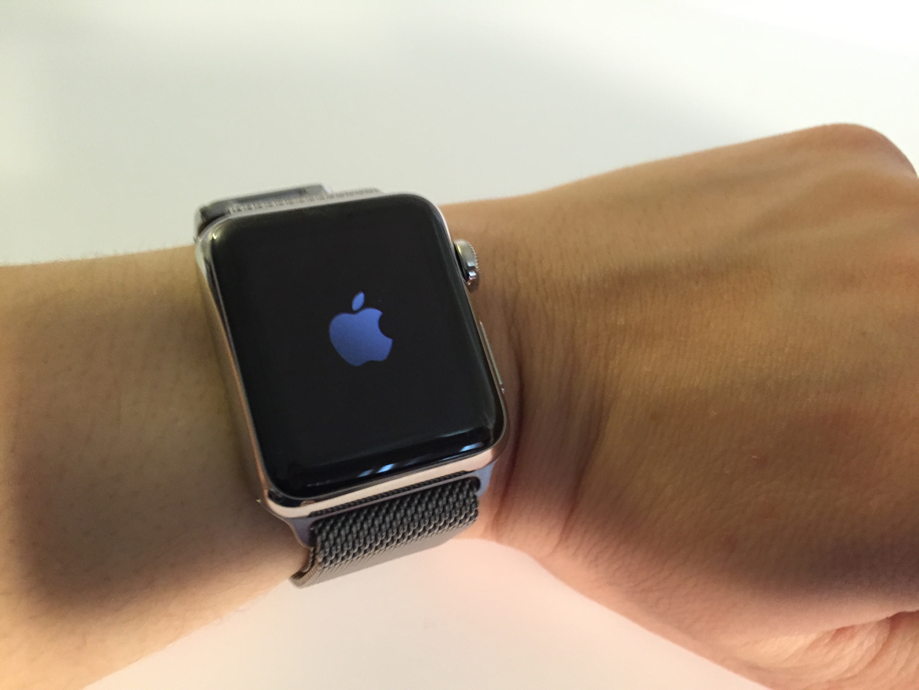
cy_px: 345
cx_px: 460
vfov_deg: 48.2
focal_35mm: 29
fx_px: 770
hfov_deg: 61.7
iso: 250
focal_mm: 4.15
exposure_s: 1/17
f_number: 2.2
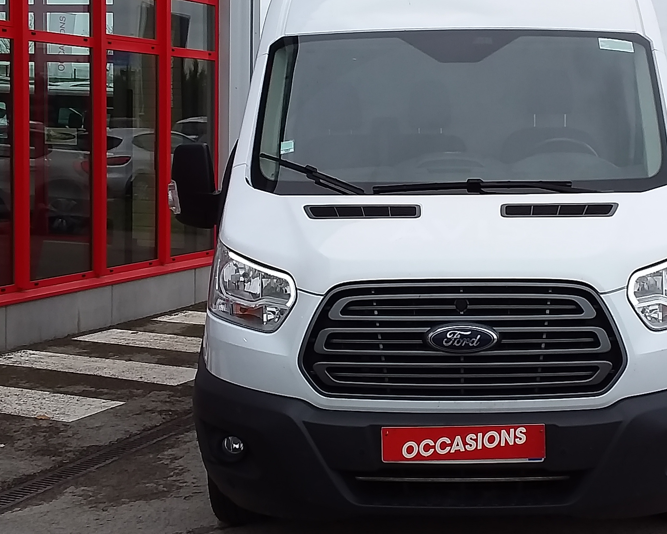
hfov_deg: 41.4
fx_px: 869
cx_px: 448
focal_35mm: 44
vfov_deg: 34.1
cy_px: 227
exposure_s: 1/377
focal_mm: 2.91
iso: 40
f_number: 1.9
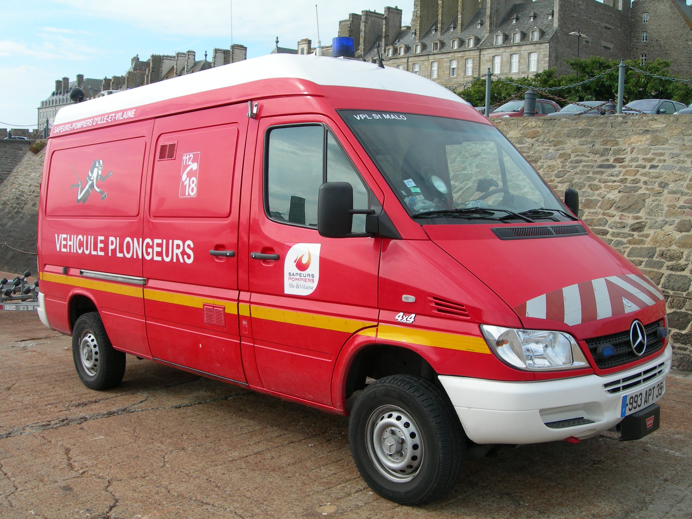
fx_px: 760
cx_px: 346
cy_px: 260
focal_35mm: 38
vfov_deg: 37.7
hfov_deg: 49.0
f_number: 4.8
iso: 50
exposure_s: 1/386
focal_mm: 7.8
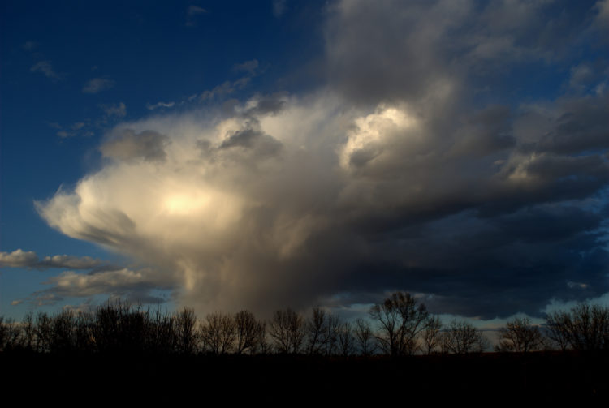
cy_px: 204
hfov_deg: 57.1
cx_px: 304
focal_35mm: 33
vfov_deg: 40.1
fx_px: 559
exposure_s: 1/200
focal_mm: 22
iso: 100
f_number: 7.1
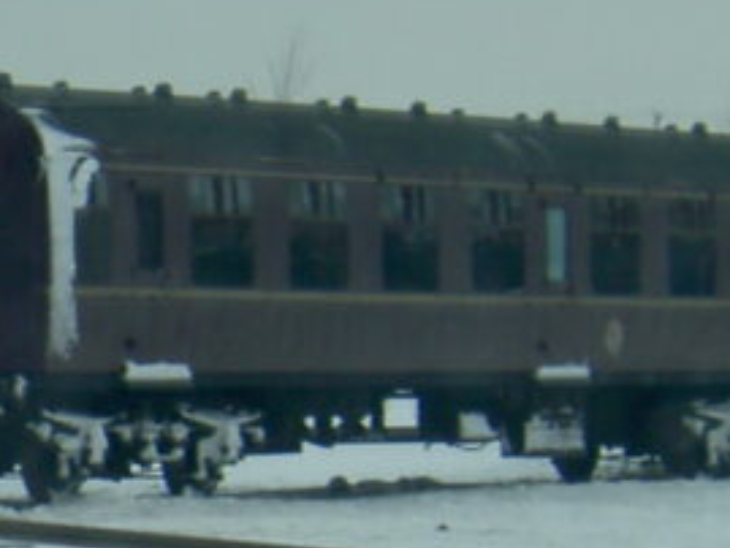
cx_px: -738
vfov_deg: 4.8
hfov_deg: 6.3
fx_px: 6498
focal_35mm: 308
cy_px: 556
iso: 100
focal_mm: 14.2
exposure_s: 1/13
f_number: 3.7
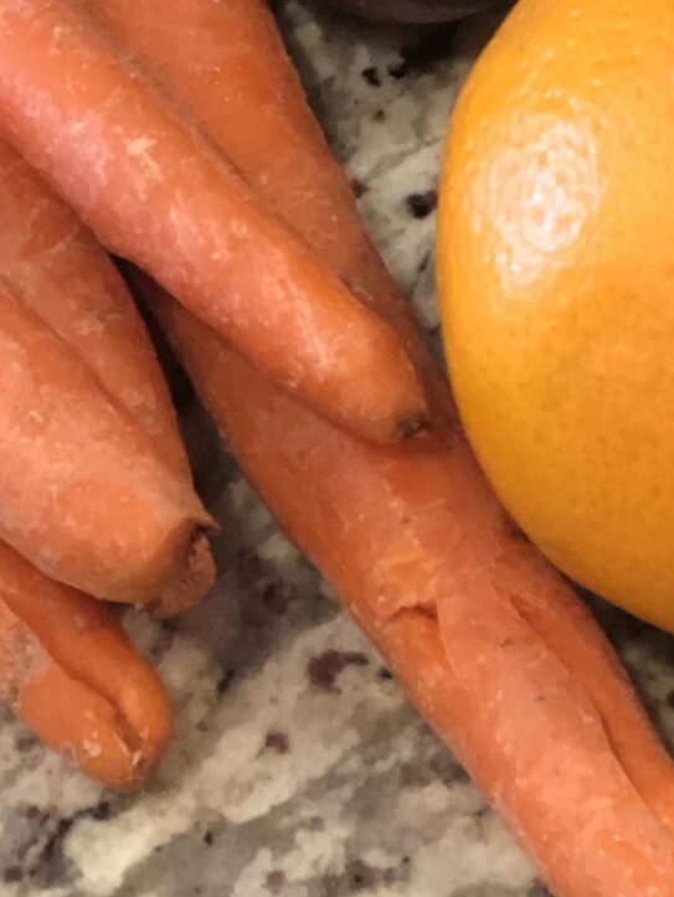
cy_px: -600
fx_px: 4773
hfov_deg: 8.1
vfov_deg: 10.3
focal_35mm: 184
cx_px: 407
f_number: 2.4
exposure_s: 1/20
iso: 160
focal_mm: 6
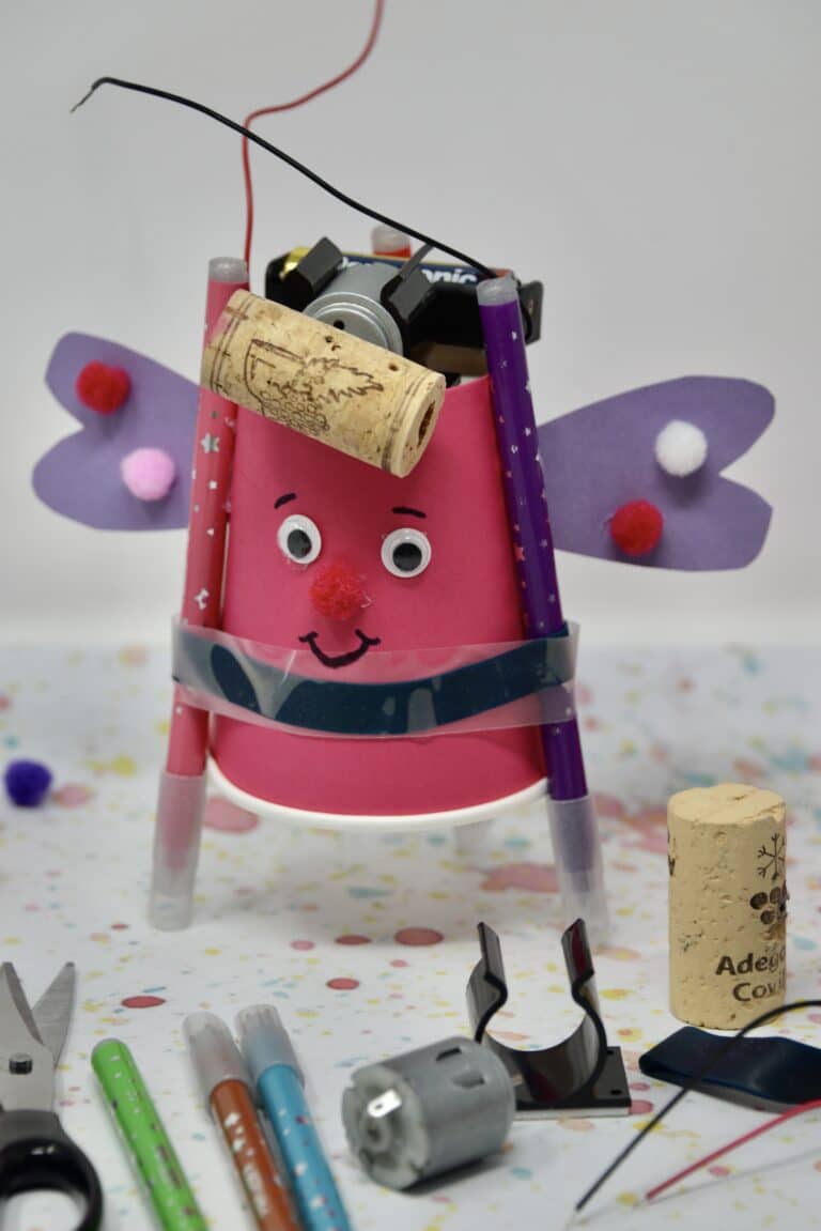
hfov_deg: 9.2
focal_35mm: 150
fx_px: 5128
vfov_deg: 13.7
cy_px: 616
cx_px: 410
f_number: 5.6
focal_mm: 150
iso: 400
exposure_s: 1/160
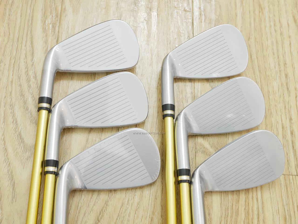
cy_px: 112
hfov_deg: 38.2
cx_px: 149
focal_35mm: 50
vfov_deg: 29.1
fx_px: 431
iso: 1600
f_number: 4.5
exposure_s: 1/50
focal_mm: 25
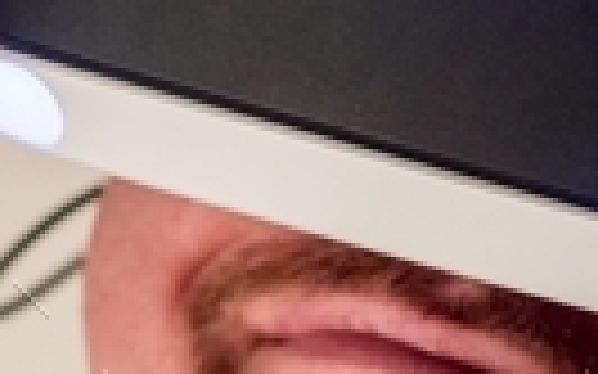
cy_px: 146
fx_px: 5506
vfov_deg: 3.9
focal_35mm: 338
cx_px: 324
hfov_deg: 6.2
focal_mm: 50
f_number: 3.5
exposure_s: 1/125
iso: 200
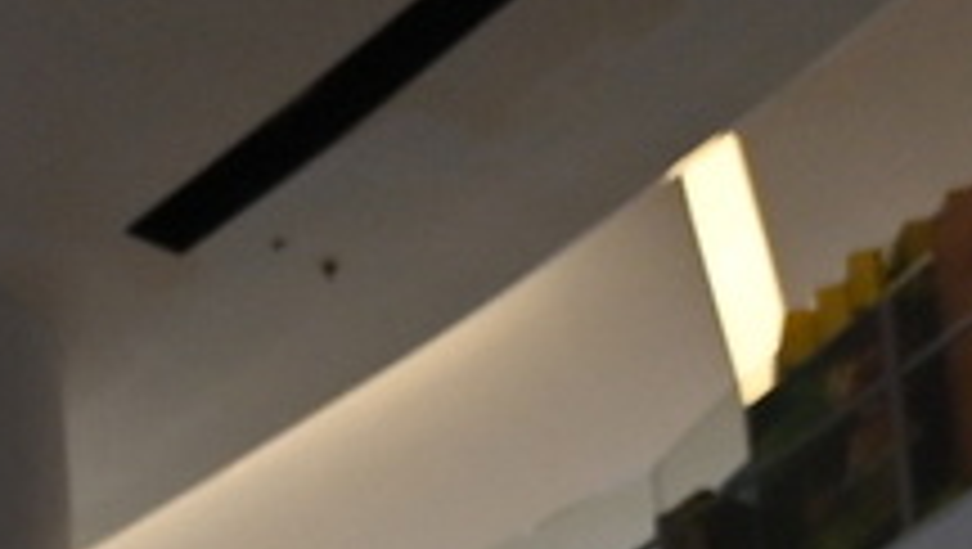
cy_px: 2468
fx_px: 5521
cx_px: -1768
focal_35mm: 214
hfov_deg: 8.6
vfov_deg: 4.9
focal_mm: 26
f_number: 2.8
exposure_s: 1/320
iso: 500
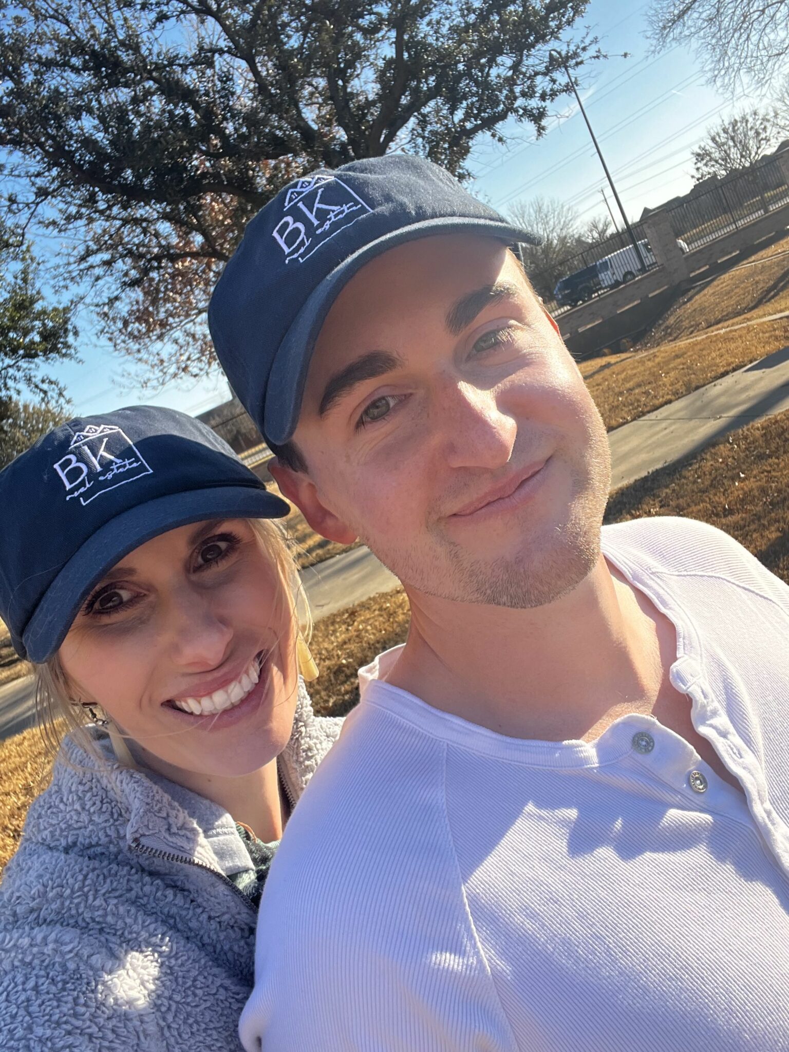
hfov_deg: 46.8
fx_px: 912
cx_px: 394
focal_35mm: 30
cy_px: 526
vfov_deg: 60.0
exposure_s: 1/236
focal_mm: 2.71
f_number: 2.2
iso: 32
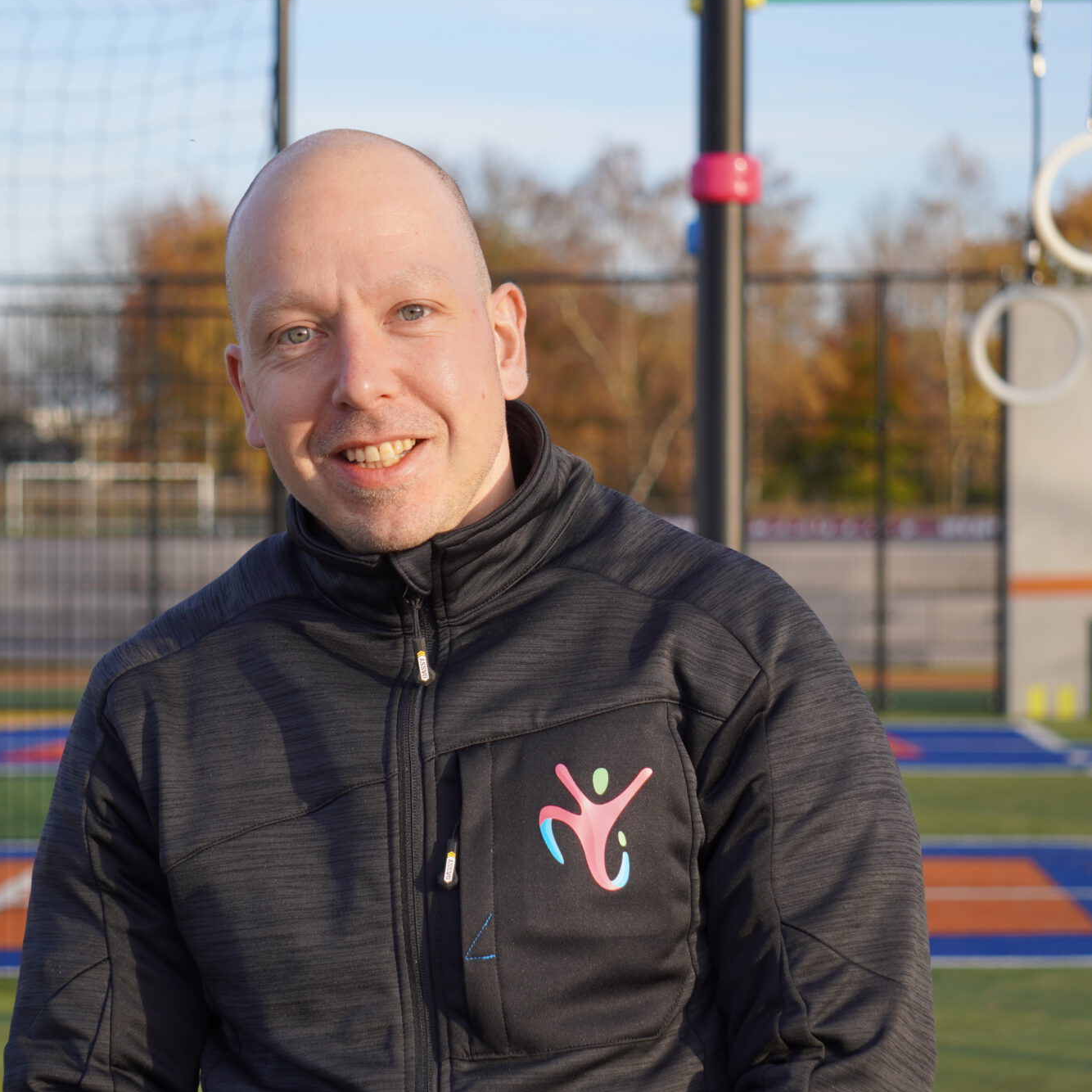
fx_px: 3842
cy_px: 546
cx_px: 468
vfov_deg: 16.2
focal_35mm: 108
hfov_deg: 16.2
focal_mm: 55
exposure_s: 1/250
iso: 100
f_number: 4.5
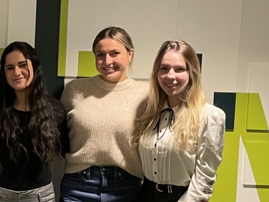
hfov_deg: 19.8
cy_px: 133
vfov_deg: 16.2
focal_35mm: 91
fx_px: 707
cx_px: -79
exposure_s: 1/60
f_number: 1.6
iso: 320
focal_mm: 4.2
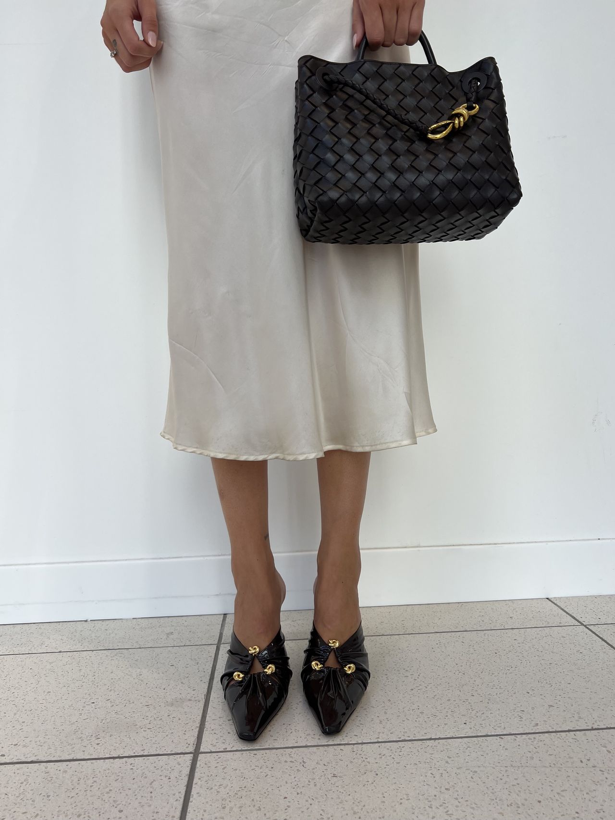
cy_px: 410
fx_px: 616
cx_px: 308
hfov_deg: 53.1
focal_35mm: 26
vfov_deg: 67.3
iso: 40
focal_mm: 5.7
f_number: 1.5
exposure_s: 1/212
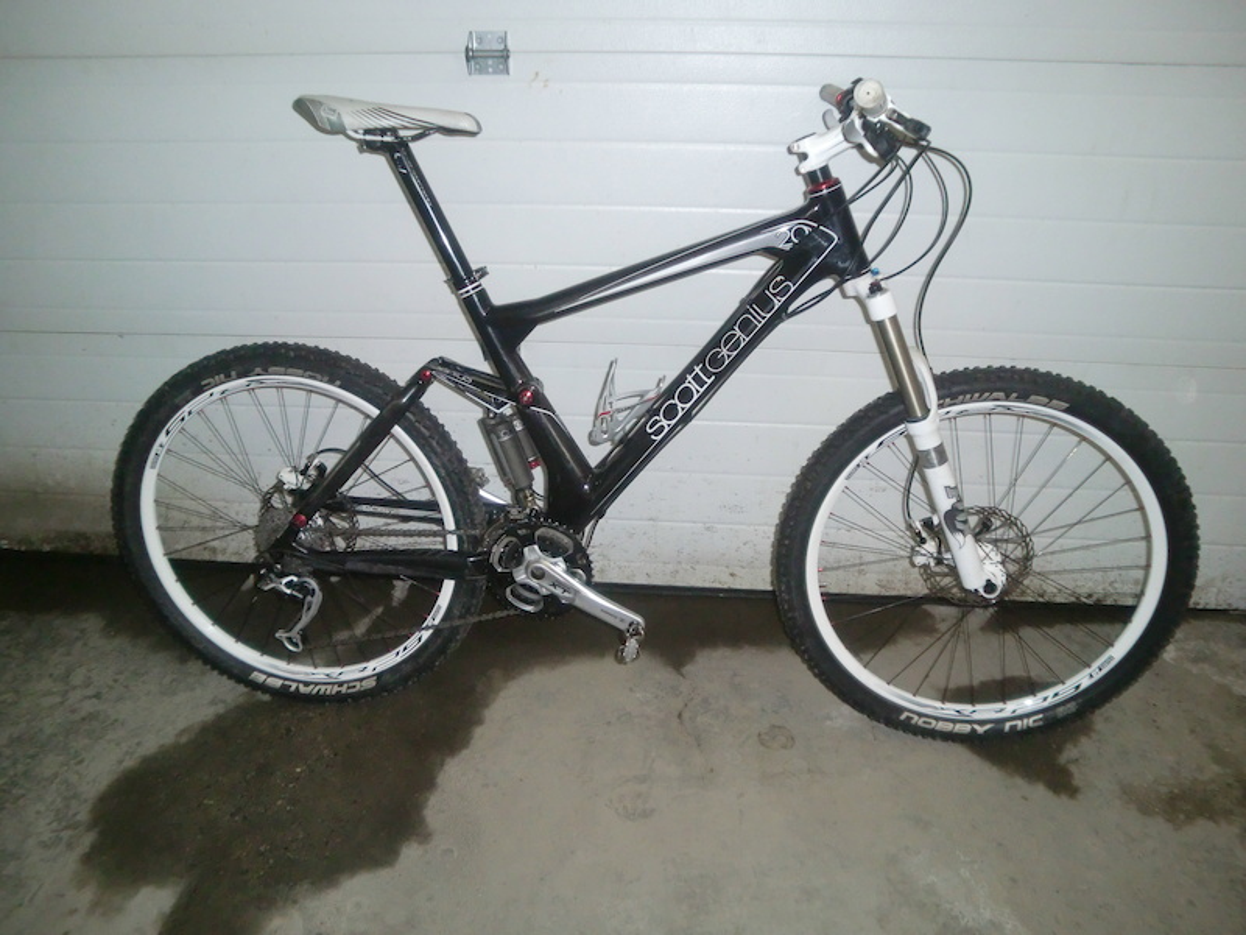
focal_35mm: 28
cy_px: 468
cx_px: 623
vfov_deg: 49.7
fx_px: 1008
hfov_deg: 63.4
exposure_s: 1/30
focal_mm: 4.65
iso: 400
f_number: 2.6
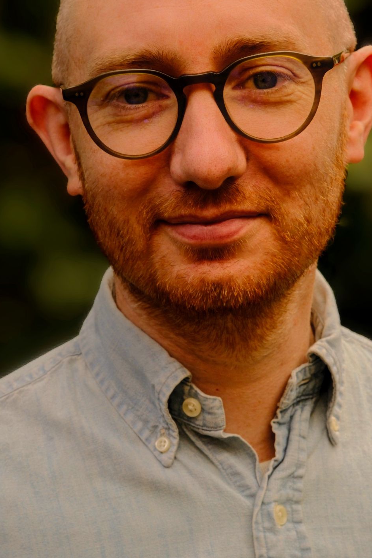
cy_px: 234
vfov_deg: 17.2
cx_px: 199
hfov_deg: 11.5
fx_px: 1846
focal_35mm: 119
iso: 640
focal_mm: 56
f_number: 9
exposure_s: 1/250
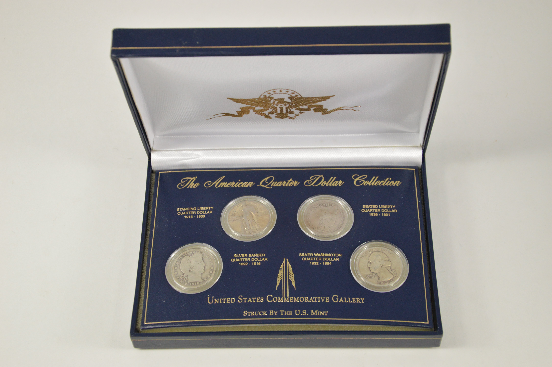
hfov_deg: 31.9
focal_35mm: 63
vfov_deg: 21.5
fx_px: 965
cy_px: 184
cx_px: 276
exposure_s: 1/160
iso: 800
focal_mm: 42
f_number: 6.3
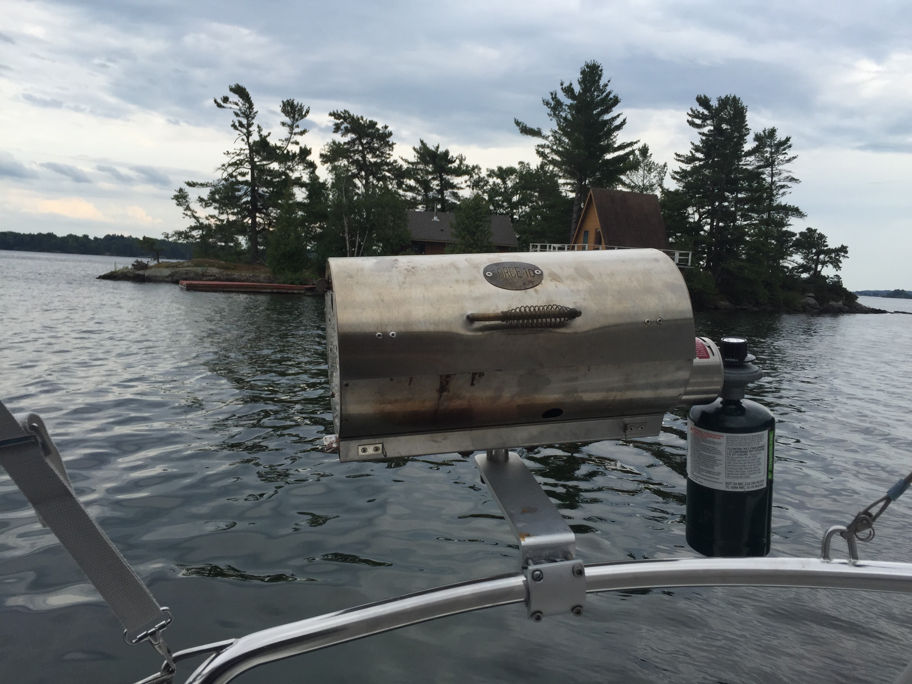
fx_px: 764
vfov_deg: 48.2
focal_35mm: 29
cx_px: 456
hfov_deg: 61.7
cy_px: 342
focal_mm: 4.15
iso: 32
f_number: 2.2
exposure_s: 1/694
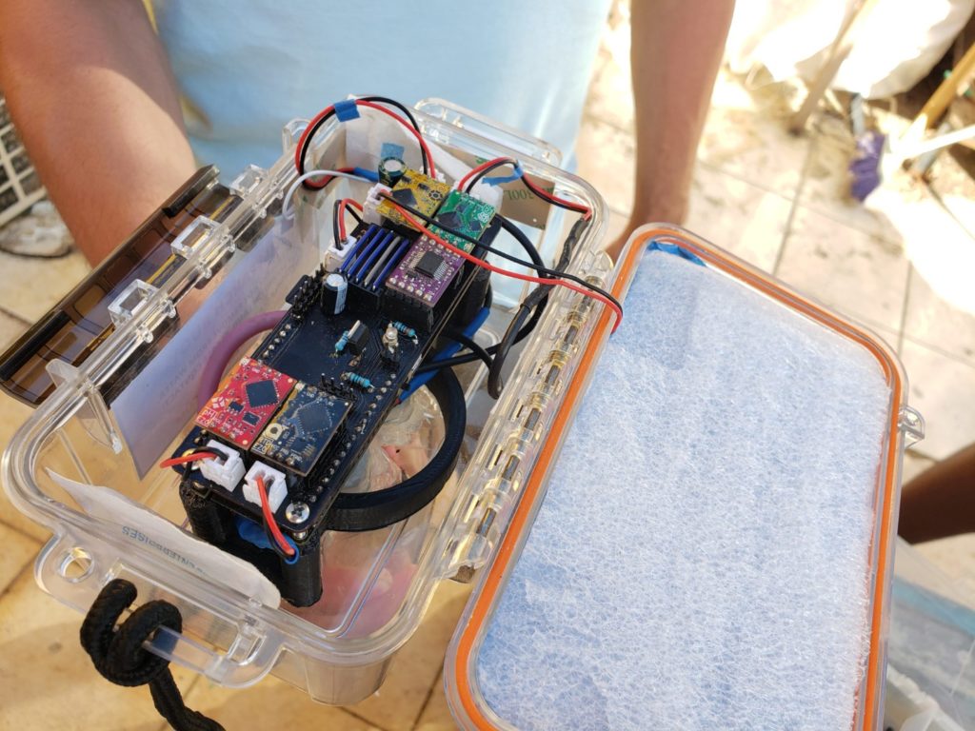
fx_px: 732
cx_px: 488
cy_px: 366
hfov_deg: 67.3
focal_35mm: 26
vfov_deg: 53.1
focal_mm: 4.3
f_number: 2.4
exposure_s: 1/206
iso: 50
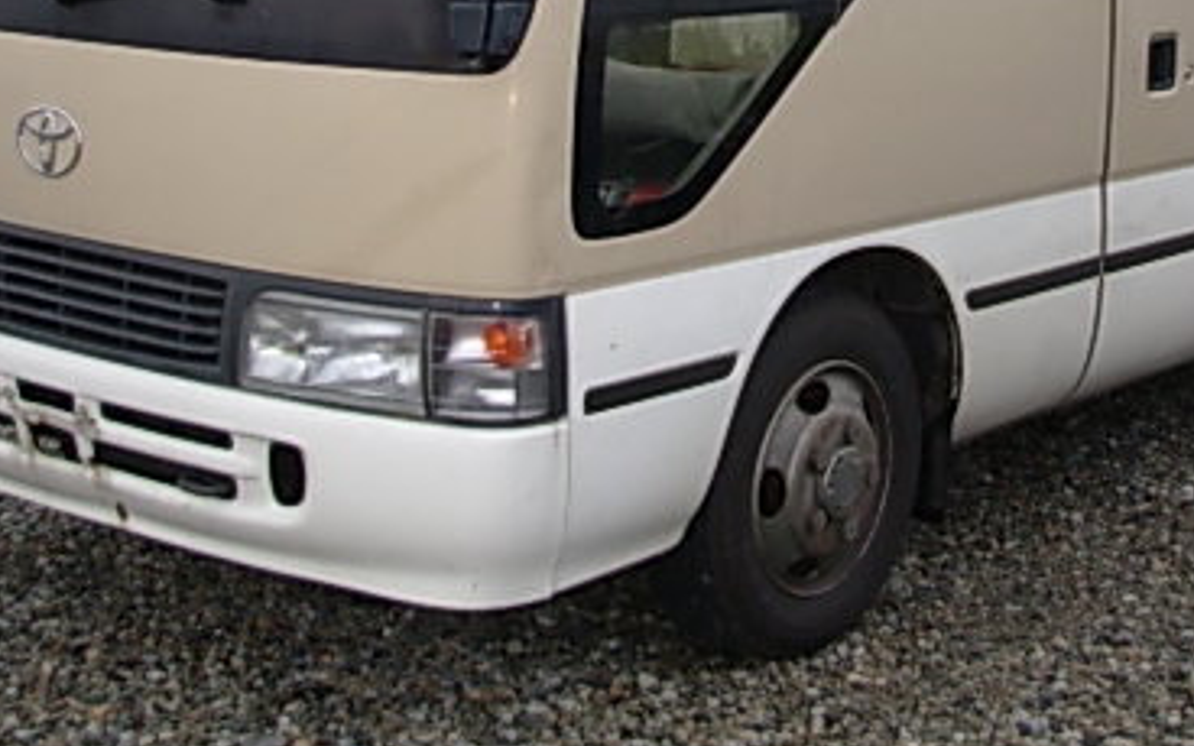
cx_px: 766
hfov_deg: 29.2
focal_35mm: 70
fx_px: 2278
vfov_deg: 18.1
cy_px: -13
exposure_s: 1/171
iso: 50
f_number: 2.9
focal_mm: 6.3
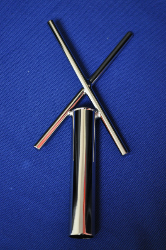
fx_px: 478
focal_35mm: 69
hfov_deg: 19.7
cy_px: 125
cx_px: 83
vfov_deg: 29.3
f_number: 5.3
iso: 800
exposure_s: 1/15
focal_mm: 46
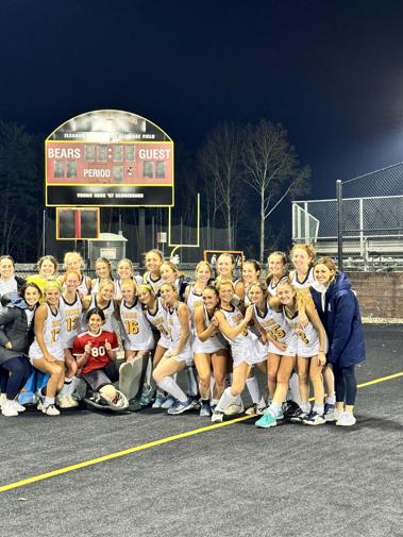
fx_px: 884
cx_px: 171
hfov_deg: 25.6
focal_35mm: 57
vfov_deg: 33.8
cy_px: 268
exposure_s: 1/40
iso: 400
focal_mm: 6.86
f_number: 1.78
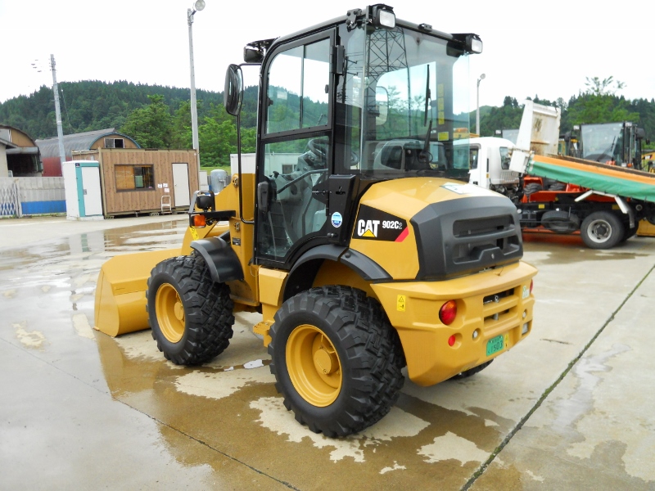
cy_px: 246
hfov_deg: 63.4
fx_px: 530
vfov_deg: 49.7
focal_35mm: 28
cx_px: 328
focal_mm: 5
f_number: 2.7
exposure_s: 1/800
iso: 400
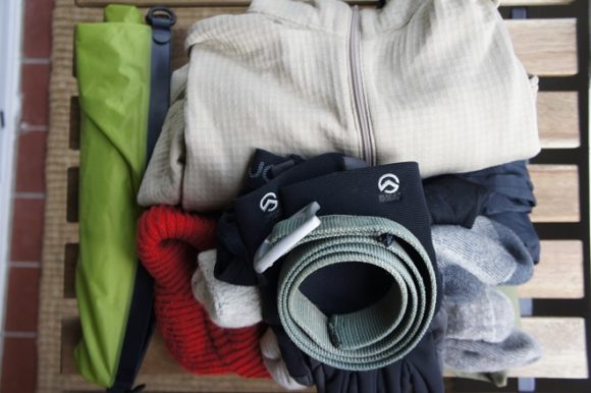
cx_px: 296
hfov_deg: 55.1
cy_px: 196
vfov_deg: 38.3
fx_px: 566
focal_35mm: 34
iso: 250
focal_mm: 23
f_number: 4
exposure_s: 1/40
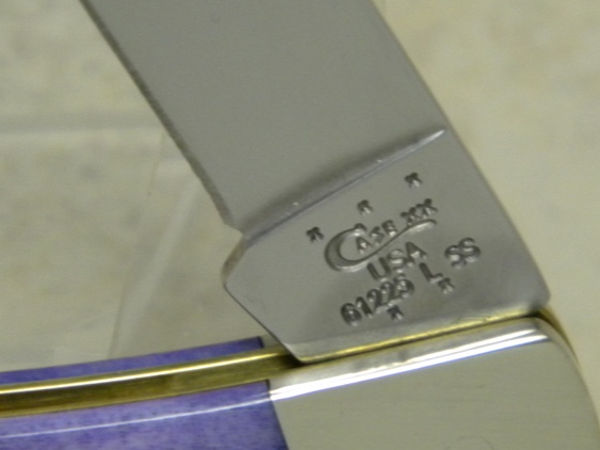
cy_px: 288
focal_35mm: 325
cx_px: 380
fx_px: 5632
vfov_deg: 4.6
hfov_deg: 6.1
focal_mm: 33.1
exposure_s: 1/21.8
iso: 400
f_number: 5.2
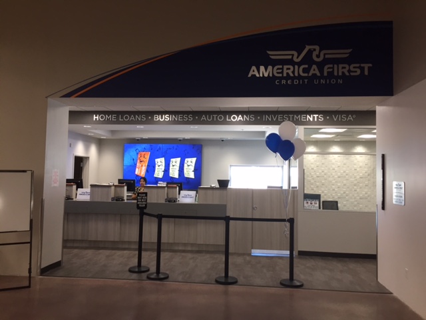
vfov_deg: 48.2
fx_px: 357
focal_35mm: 29
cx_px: 213
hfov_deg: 61.7
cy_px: 160
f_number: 2.2
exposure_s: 1/30
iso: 50
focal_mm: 4.15
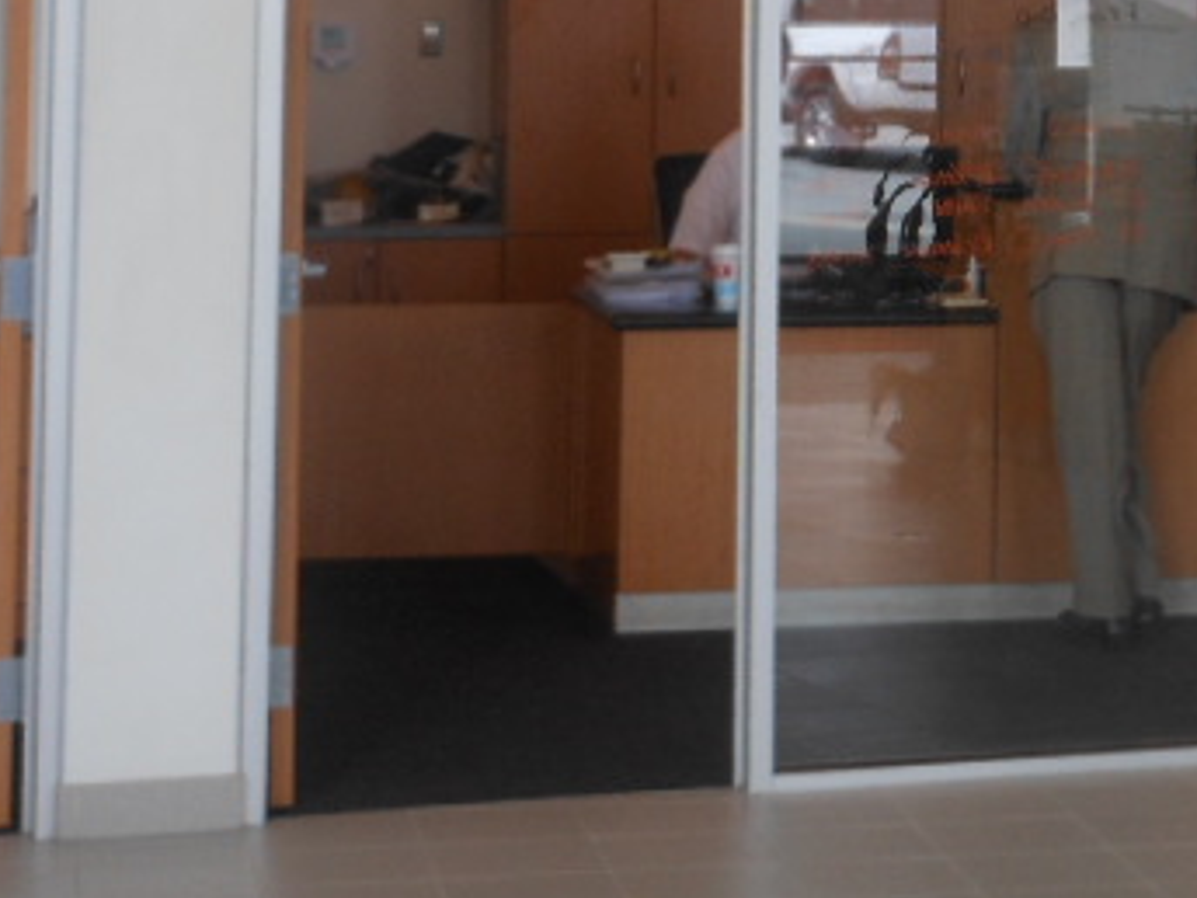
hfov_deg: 14.4
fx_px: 4634
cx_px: 1336
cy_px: -258
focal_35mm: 134
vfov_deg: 10.8
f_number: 4.6
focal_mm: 8.1
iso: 80
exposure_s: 1/30
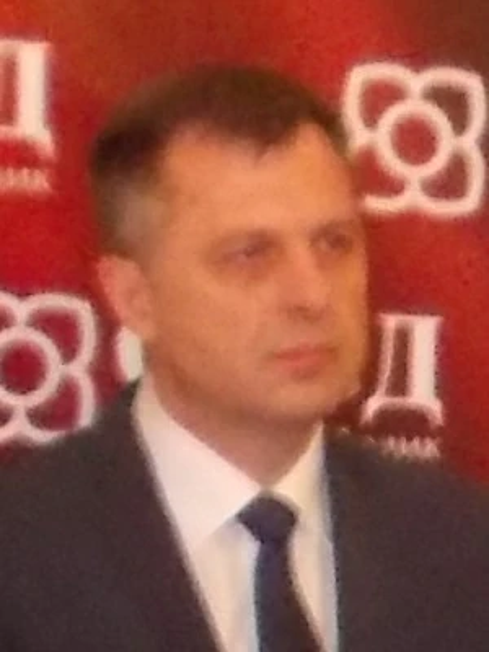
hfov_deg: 37.7
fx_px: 716
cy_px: 326
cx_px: 244
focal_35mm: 38
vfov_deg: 49.0
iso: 400
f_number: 3.1
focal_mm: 5.3
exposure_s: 1/30
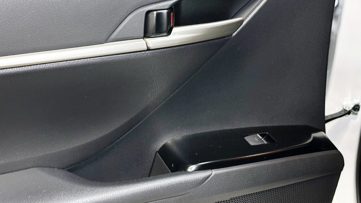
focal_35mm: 55
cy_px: 80
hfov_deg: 37.8
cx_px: 185
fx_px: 527
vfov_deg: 21.8
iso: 640
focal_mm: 6.86
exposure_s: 1/30
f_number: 1.78
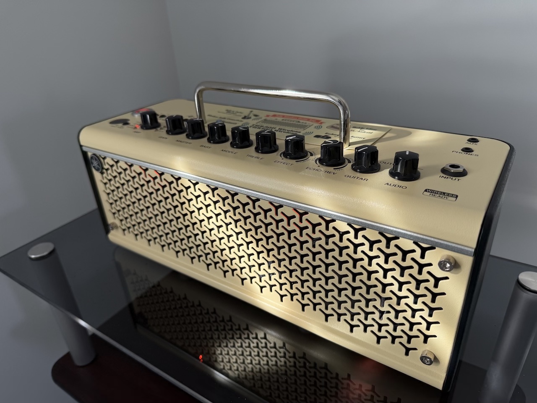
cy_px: 202
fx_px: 372
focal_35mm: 24
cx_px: 268
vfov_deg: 56.8
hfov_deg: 71.6
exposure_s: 1/290
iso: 64
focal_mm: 6.76
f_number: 1.78
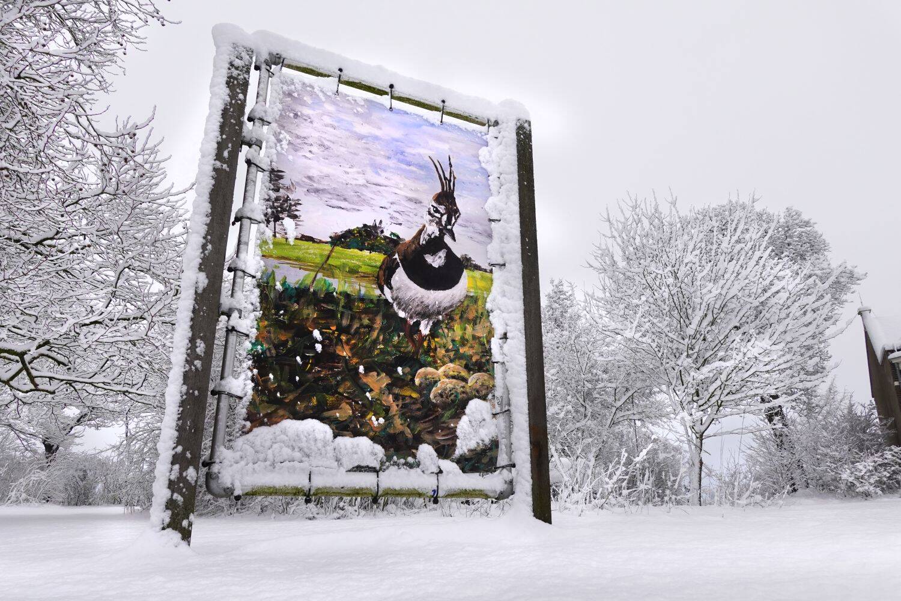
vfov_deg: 53.1
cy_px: 300
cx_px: 450
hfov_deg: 73.7
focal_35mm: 24
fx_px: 601
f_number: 5
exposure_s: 1/200
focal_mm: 9
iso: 100
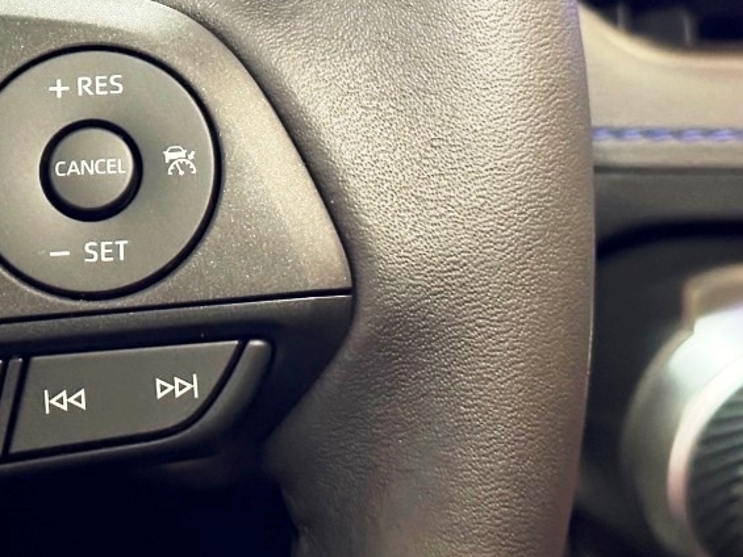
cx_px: 95
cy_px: 171
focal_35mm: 87
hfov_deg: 22.0
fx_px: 1868
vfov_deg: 16.9
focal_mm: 6.86
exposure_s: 1/30
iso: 640
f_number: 1.78
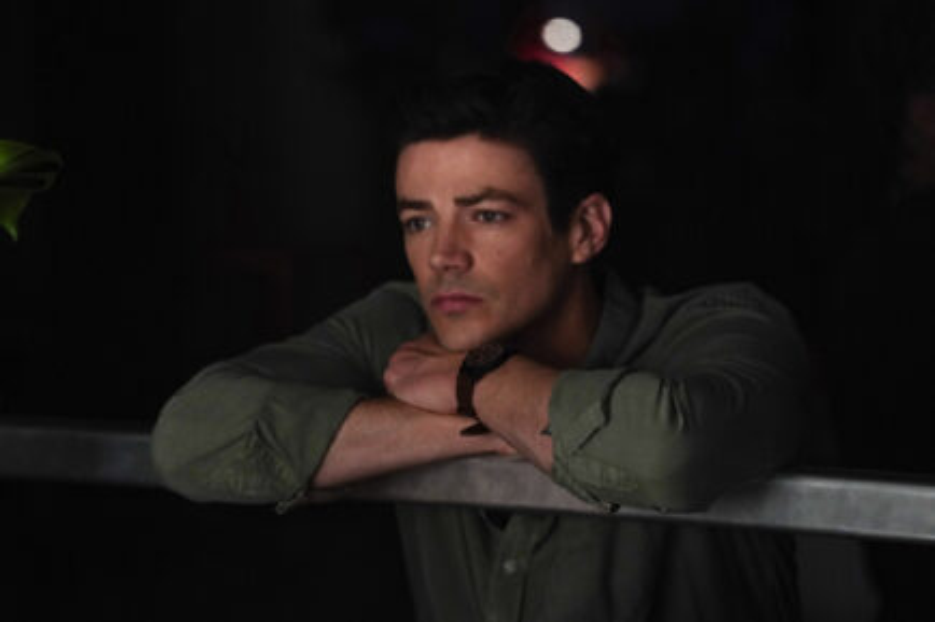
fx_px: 4517
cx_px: 468
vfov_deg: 7.9
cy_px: 311
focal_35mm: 174
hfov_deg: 11.8
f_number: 4
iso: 2500
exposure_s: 1/50
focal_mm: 174
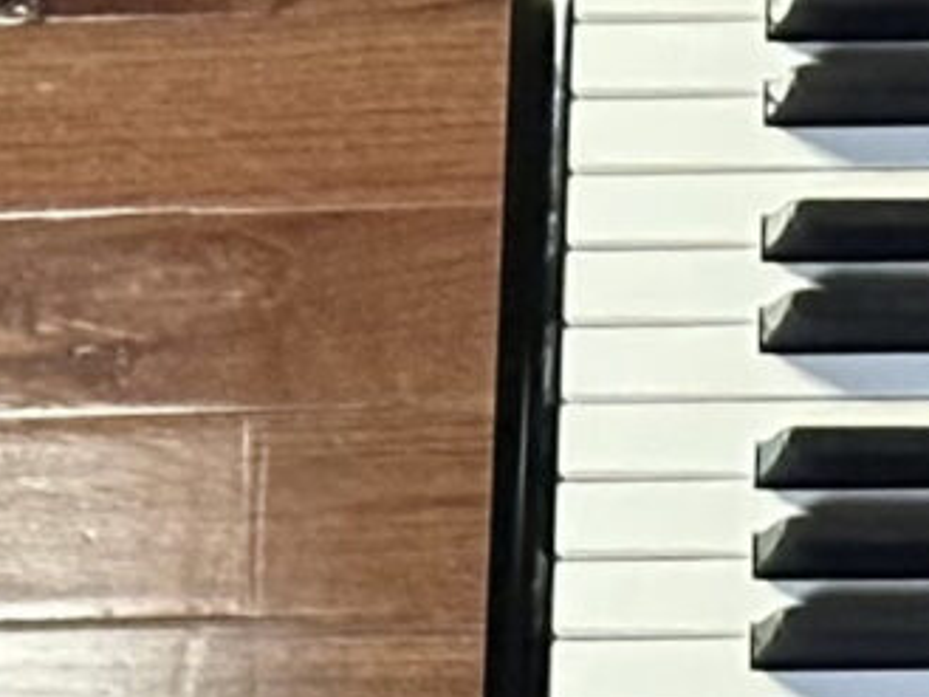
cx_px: 1039
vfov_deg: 3.9
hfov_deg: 5.3
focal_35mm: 373
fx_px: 10014
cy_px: 1504
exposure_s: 1/30
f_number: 1.78
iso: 500
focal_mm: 6.86
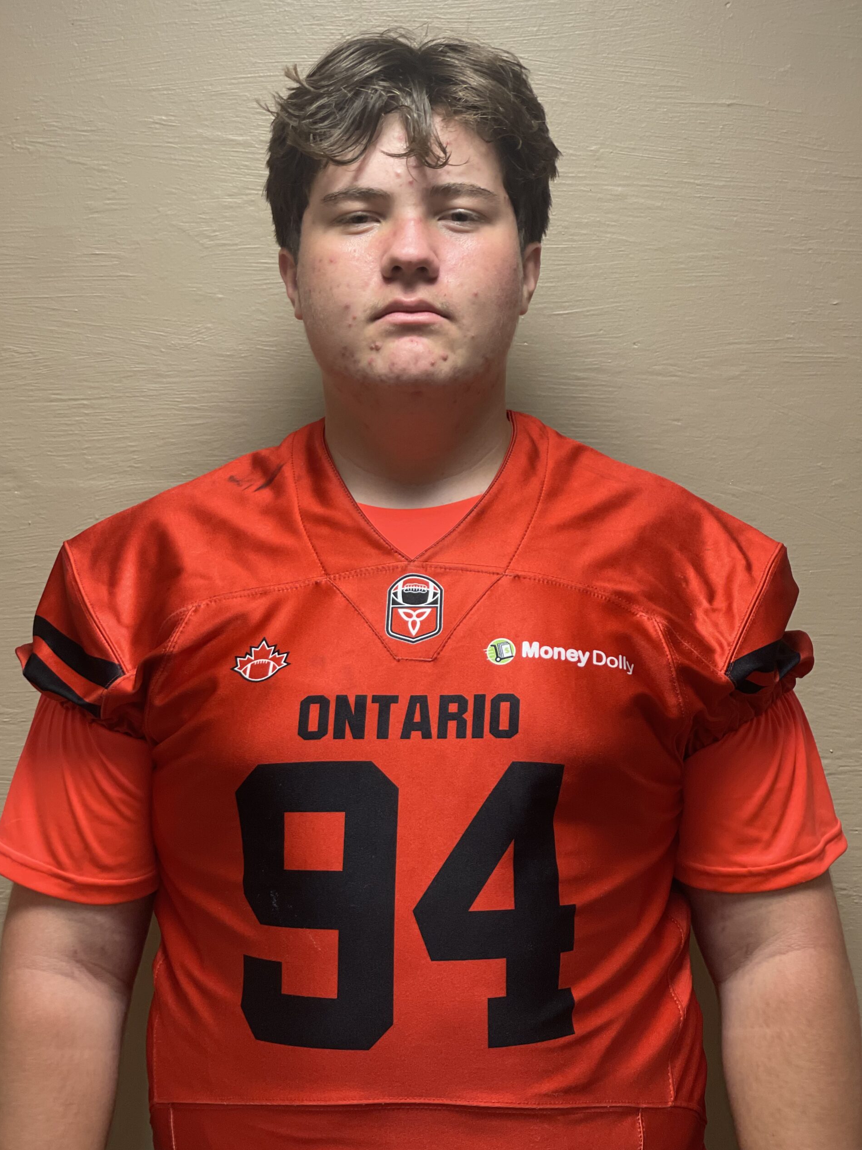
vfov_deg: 29.8
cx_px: 429
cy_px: 576
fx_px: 2159
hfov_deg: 22.6
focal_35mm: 65
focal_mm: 7.5
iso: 100
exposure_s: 1/40
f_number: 2.2
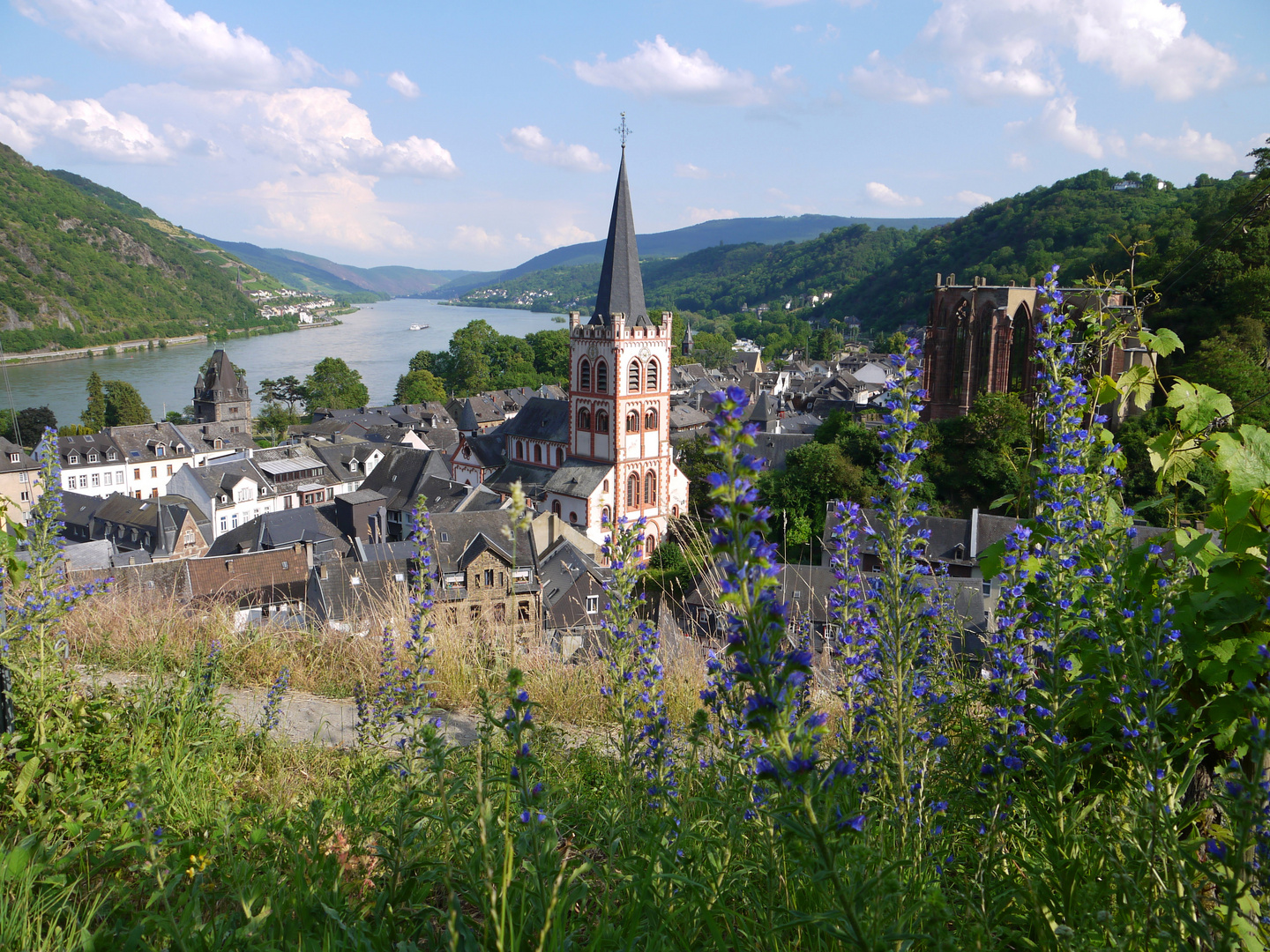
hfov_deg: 63.4
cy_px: 476
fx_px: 1027
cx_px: 635
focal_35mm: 28
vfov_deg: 49.7
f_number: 7.1
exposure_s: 1/320
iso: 100
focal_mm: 14
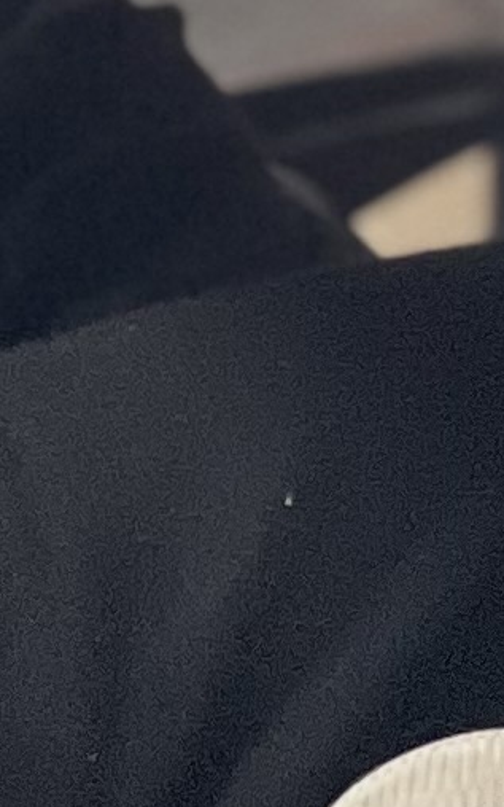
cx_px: 496
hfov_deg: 3.0
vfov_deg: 4.7
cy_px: -1057
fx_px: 9623
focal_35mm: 438
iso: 160
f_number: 2
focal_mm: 6
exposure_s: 1/62
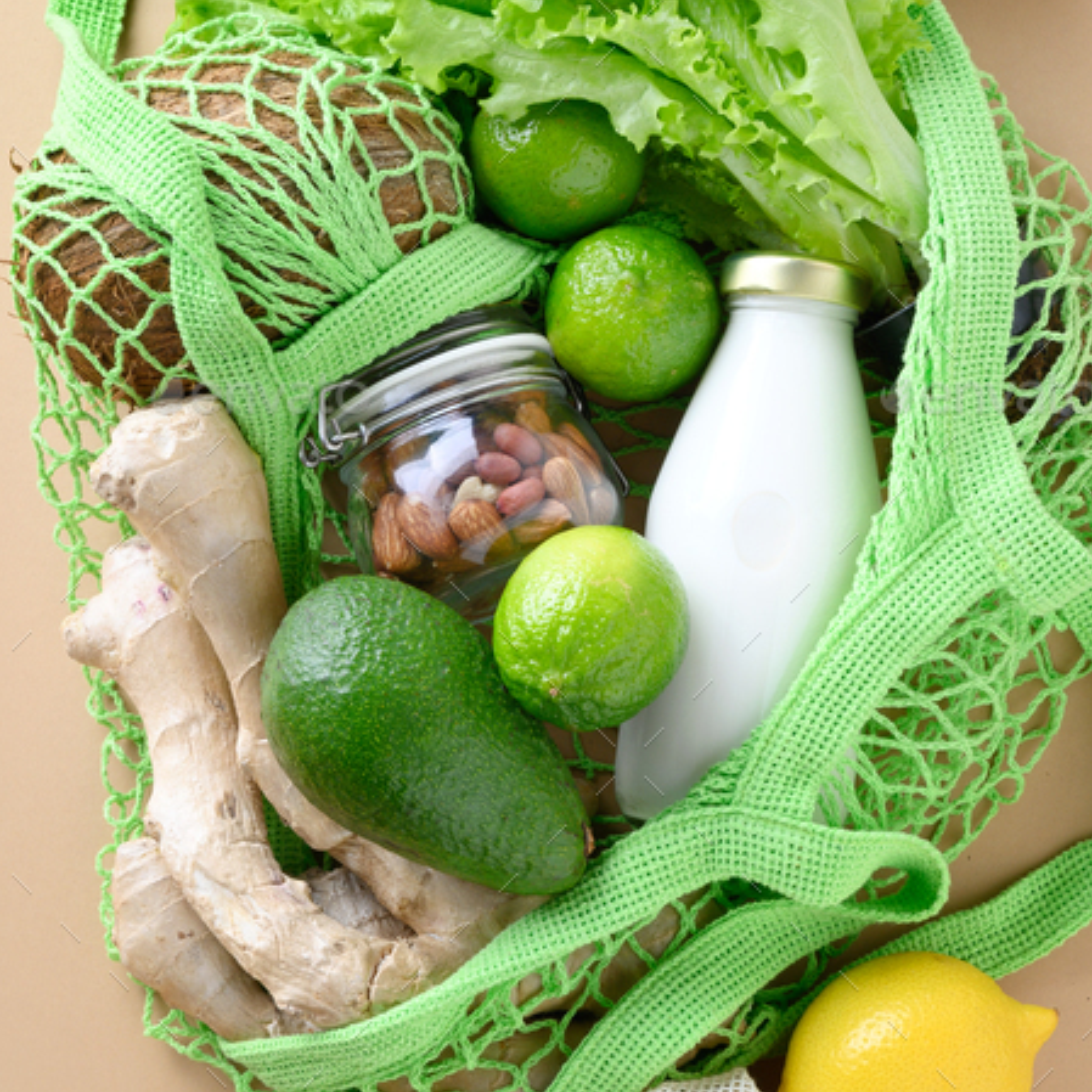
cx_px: 618
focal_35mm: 78
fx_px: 2778
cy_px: 378
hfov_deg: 22.2
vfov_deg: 22.2
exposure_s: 1/200
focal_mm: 31
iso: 100
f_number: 10
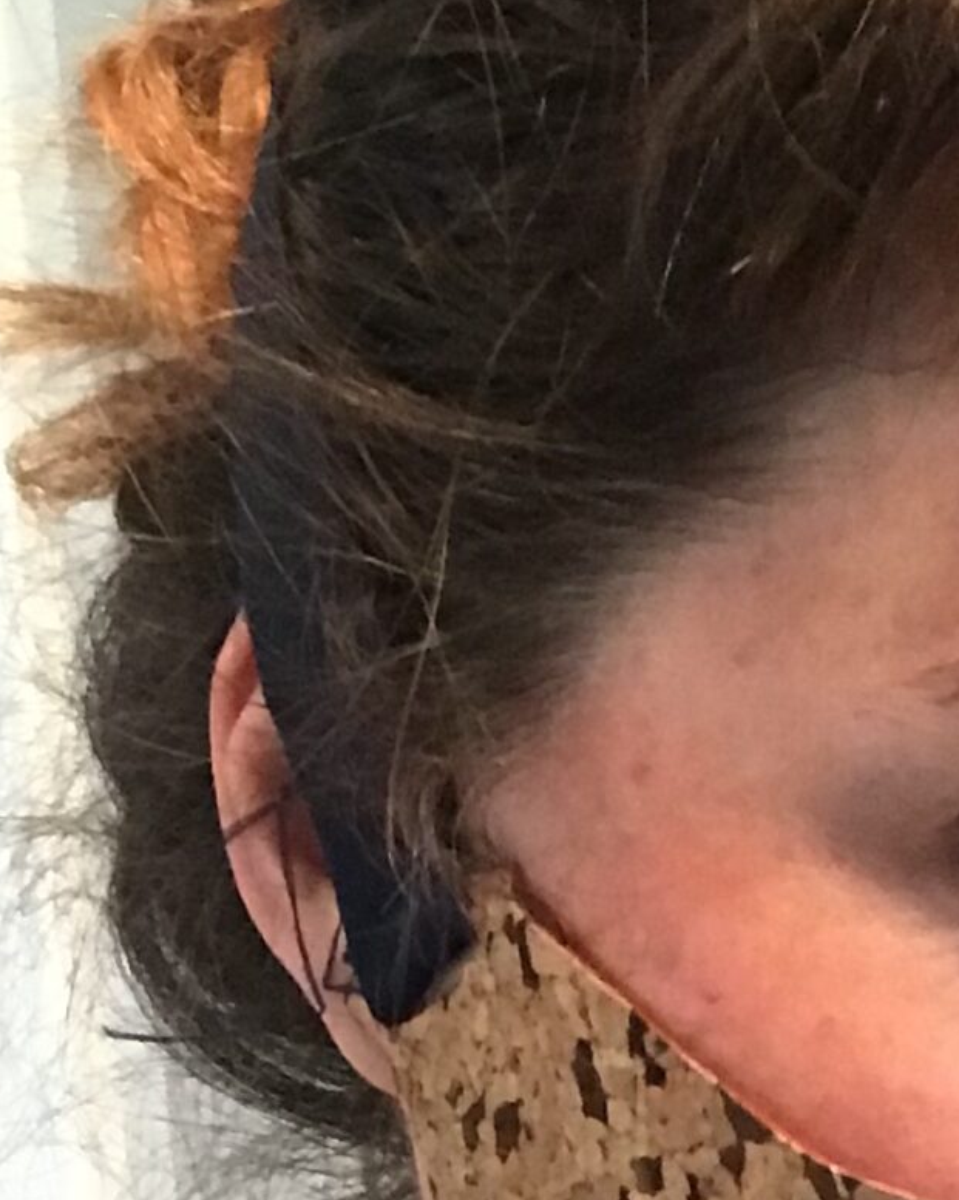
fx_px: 3656
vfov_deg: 18.1
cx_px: 1089
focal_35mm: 103
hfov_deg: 14.5
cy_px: 1229
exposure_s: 1/17
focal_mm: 2.87
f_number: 2.2
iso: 250
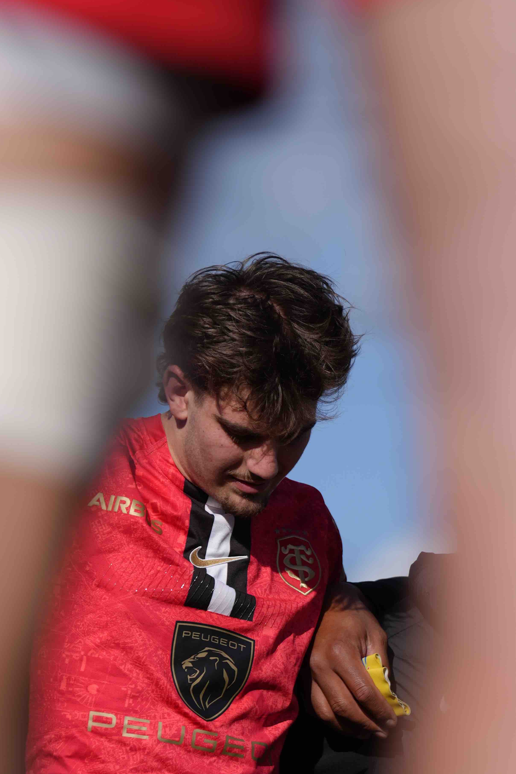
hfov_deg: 3.6
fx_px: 8169
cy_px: 445
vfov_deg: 5.4
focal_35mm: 380
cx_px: 239
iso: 100
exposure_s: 1/1600
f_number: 4.5
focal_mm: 197
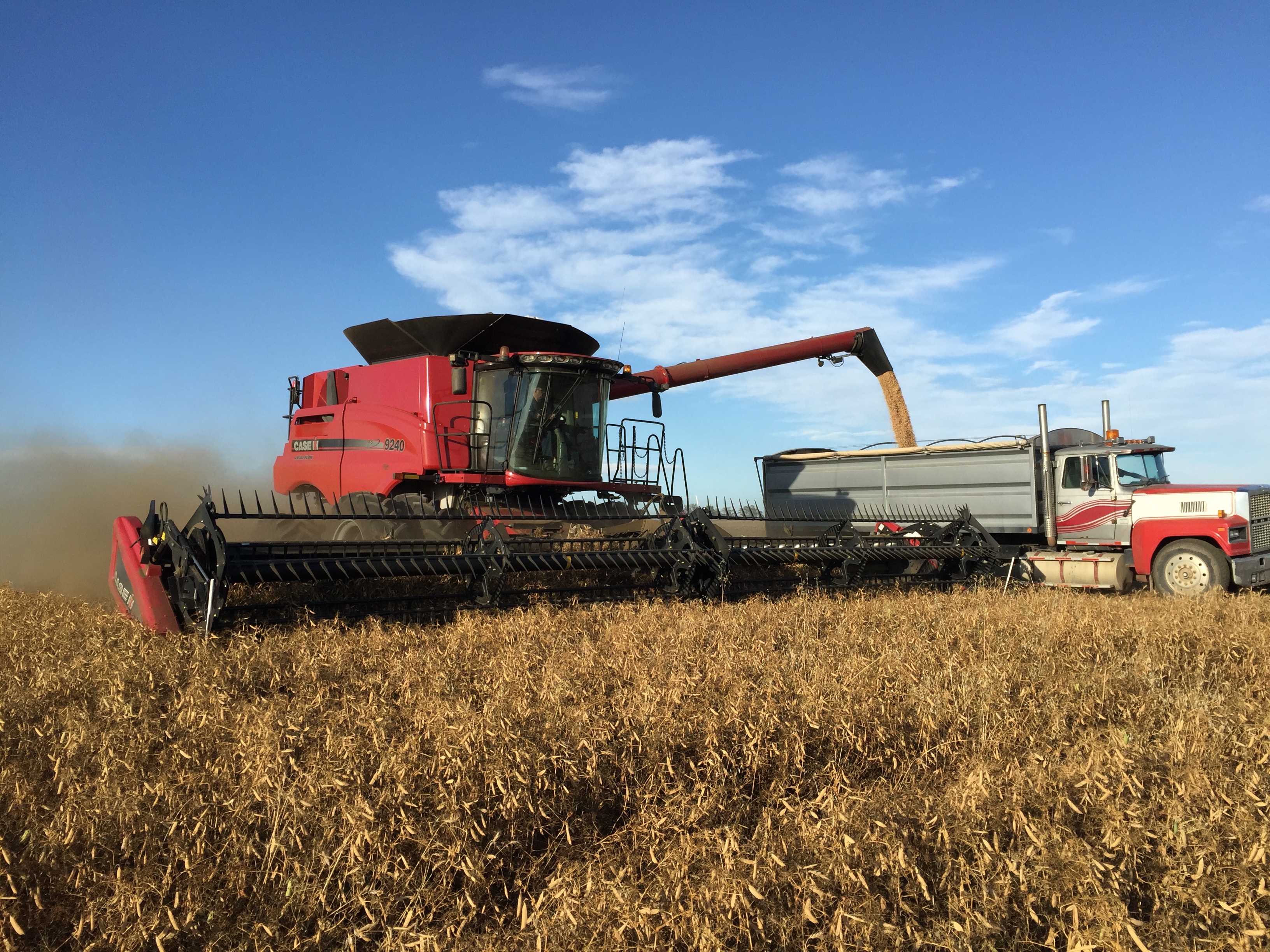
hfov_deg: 61.7
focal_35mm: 29
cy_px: 476
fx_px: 1064
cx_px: 635
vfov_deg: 48.2
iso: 32
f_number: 2.2
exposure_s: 1/1721
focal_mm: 4.15
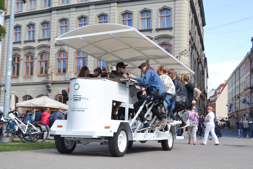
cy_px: 84
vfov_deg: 26.5
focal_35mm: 51
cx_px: 126
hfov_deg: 38.9
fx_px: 358
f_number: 6.3
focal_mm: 34
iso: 100
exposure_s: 1/160
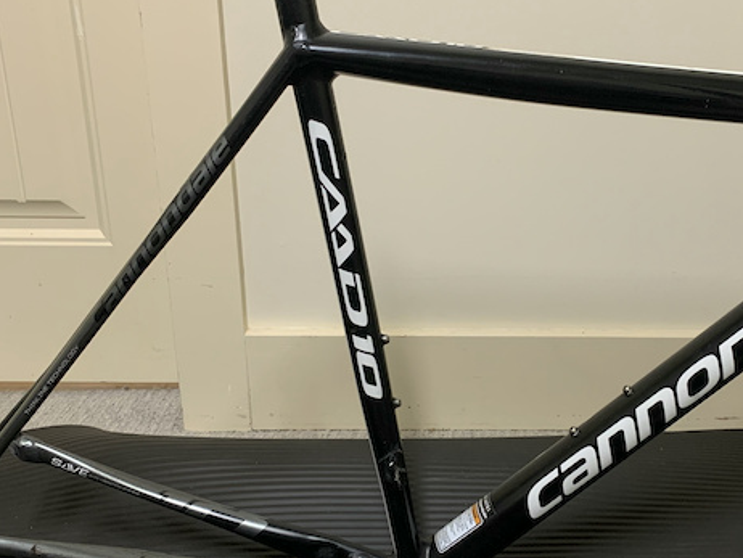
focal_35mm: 45
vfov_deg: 32.2
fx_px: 966
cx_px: 486
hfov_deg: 41.6
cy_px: 293
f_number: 1.8
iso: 200
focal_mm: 4.25
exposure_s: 1/60
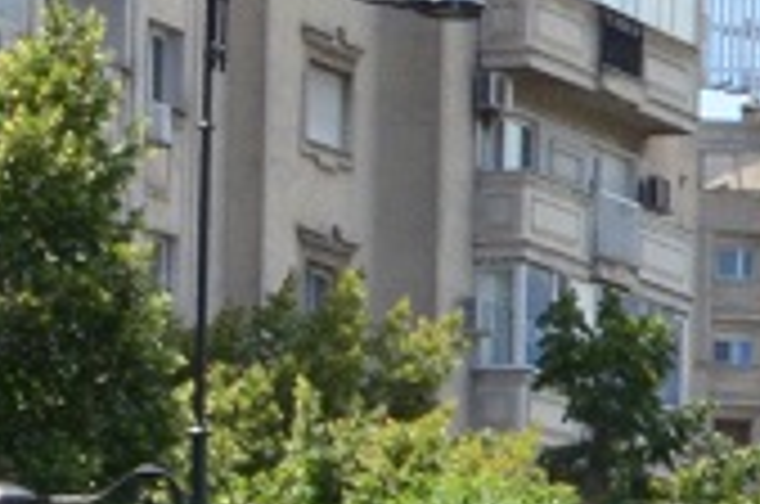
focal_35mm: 284
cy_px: 752
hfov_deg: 7.1
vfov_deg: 4.8
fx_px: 5984
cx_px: -508
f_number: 25
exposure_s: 1/160
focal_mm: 32
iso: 1250
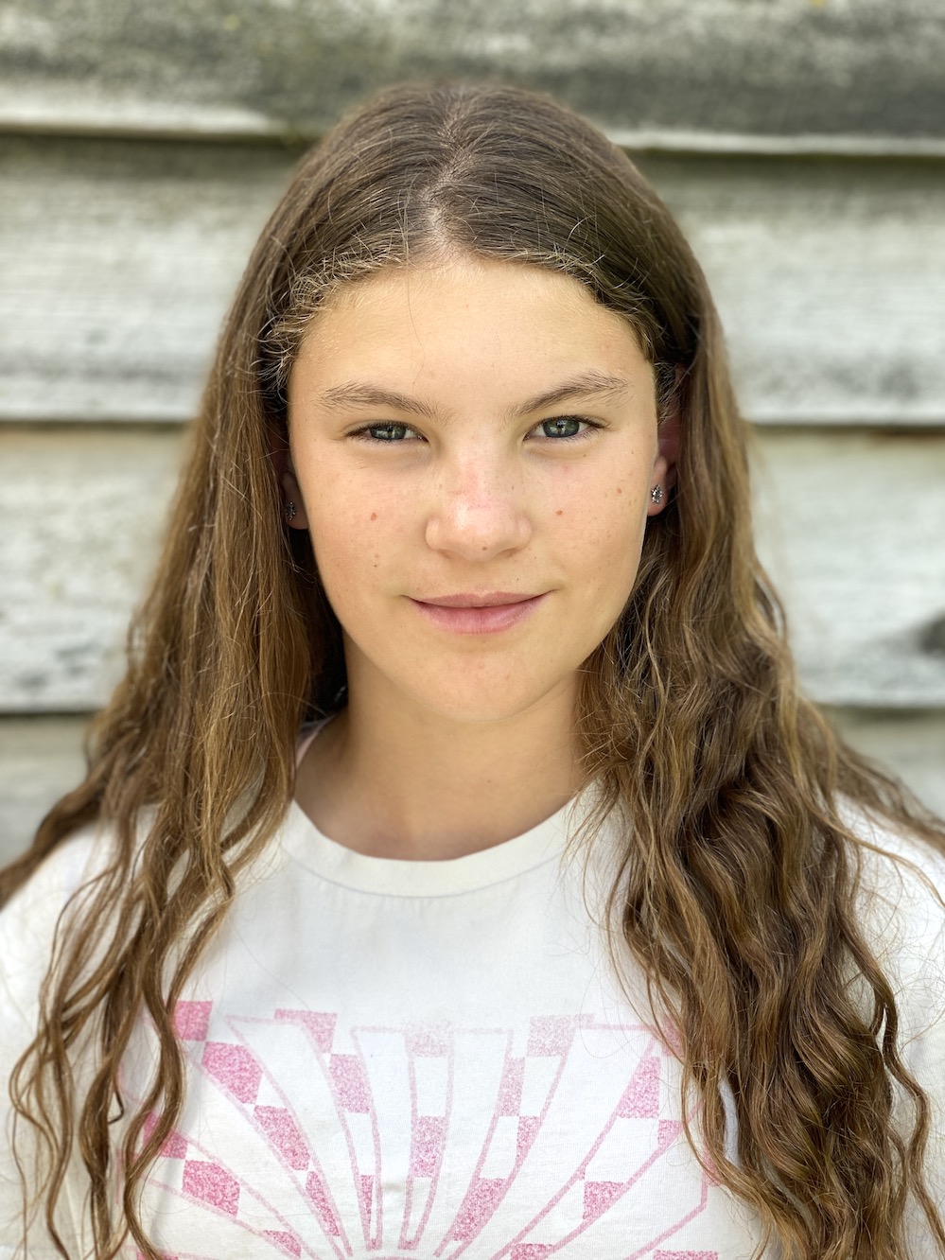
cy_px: 630
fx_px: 1893
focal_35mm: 52
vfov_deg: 36.8
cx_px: 472
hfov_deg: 28.0
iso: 20
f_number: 2
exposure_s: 1/292
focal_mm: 6
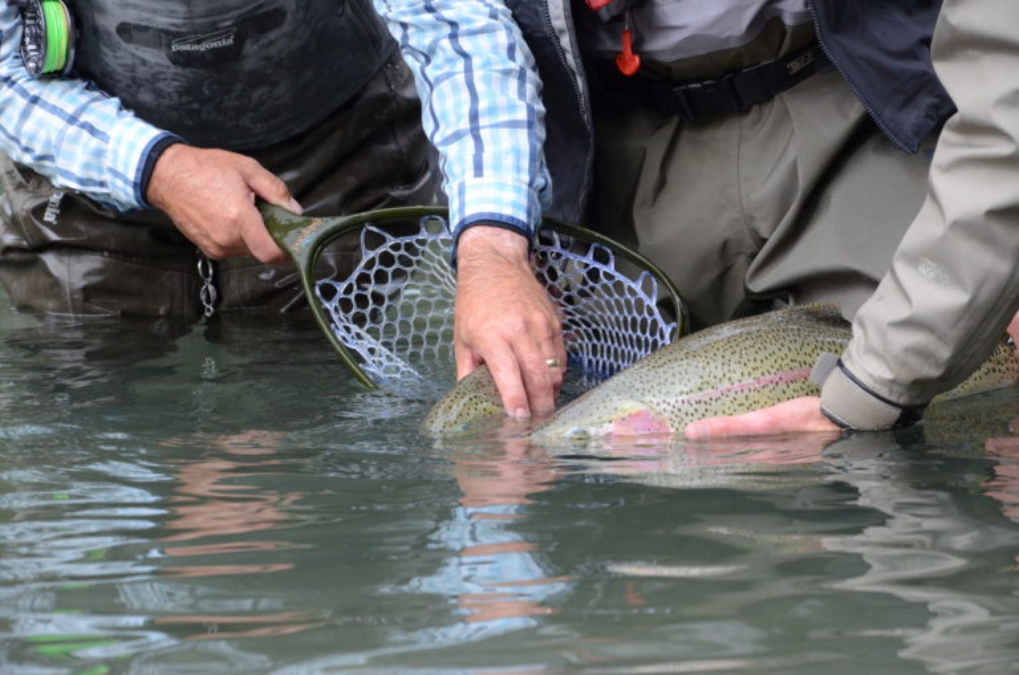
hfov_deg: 13.1
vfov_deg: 8.7
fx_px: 4450
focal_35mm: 158
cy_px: 338
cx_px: 510
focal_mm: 105
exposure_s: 1/500
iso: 1400
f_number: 9
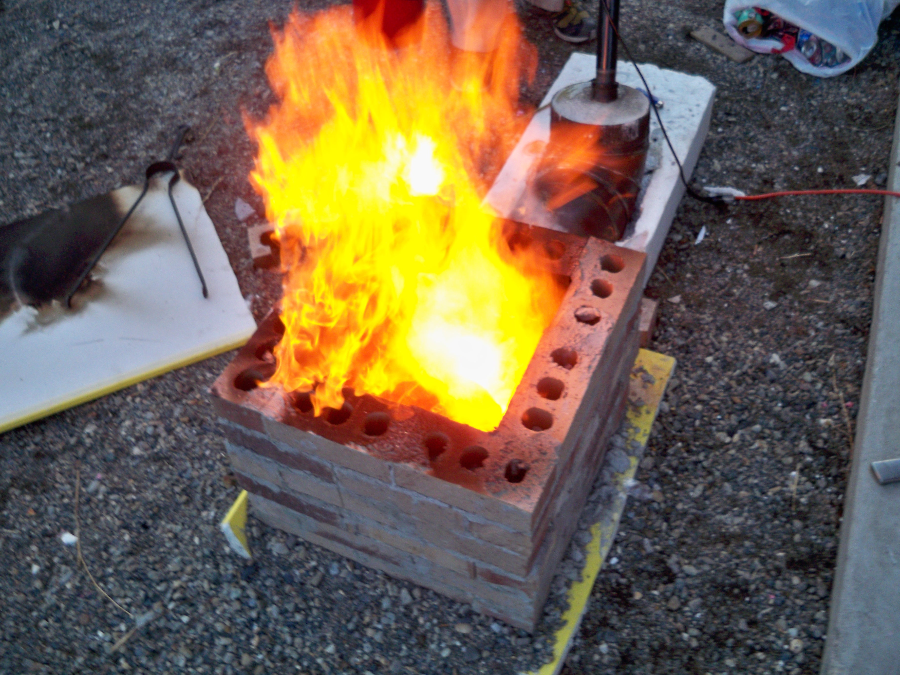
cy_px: 338
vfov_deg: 40.7
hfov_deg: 52.6
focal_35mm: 35
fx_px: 910
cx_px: 450
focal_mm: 6.3
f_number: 3.1
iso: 125
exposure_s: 1/60
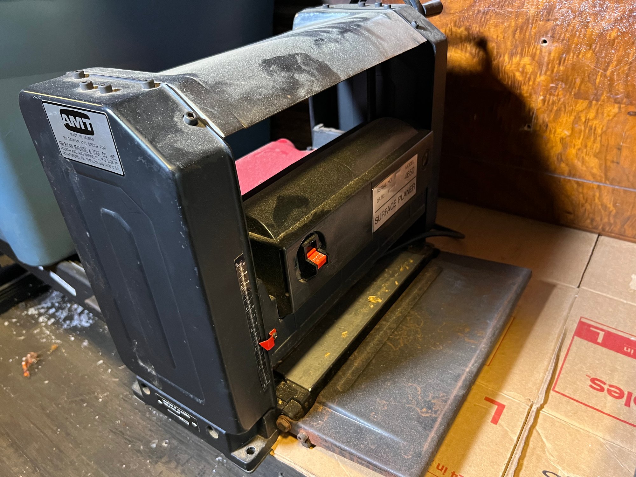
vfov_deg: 53.1
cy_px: 238
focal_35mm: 26
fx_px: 478
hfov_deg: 67.3
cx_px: 318
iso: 640
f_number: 1.5
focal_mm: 5.7
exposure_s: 1/36
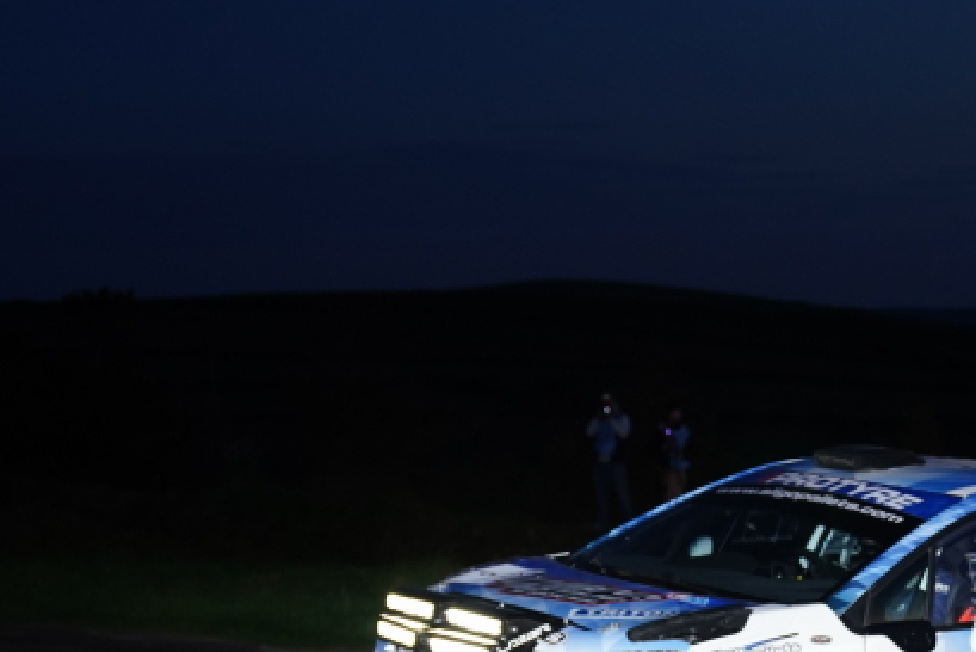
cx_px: 714
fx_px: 2983
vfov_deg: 12.4
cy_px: 609
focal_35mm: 110
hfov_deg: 18.5
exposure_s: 1/250
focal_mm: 50
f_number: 2.8
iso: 1000
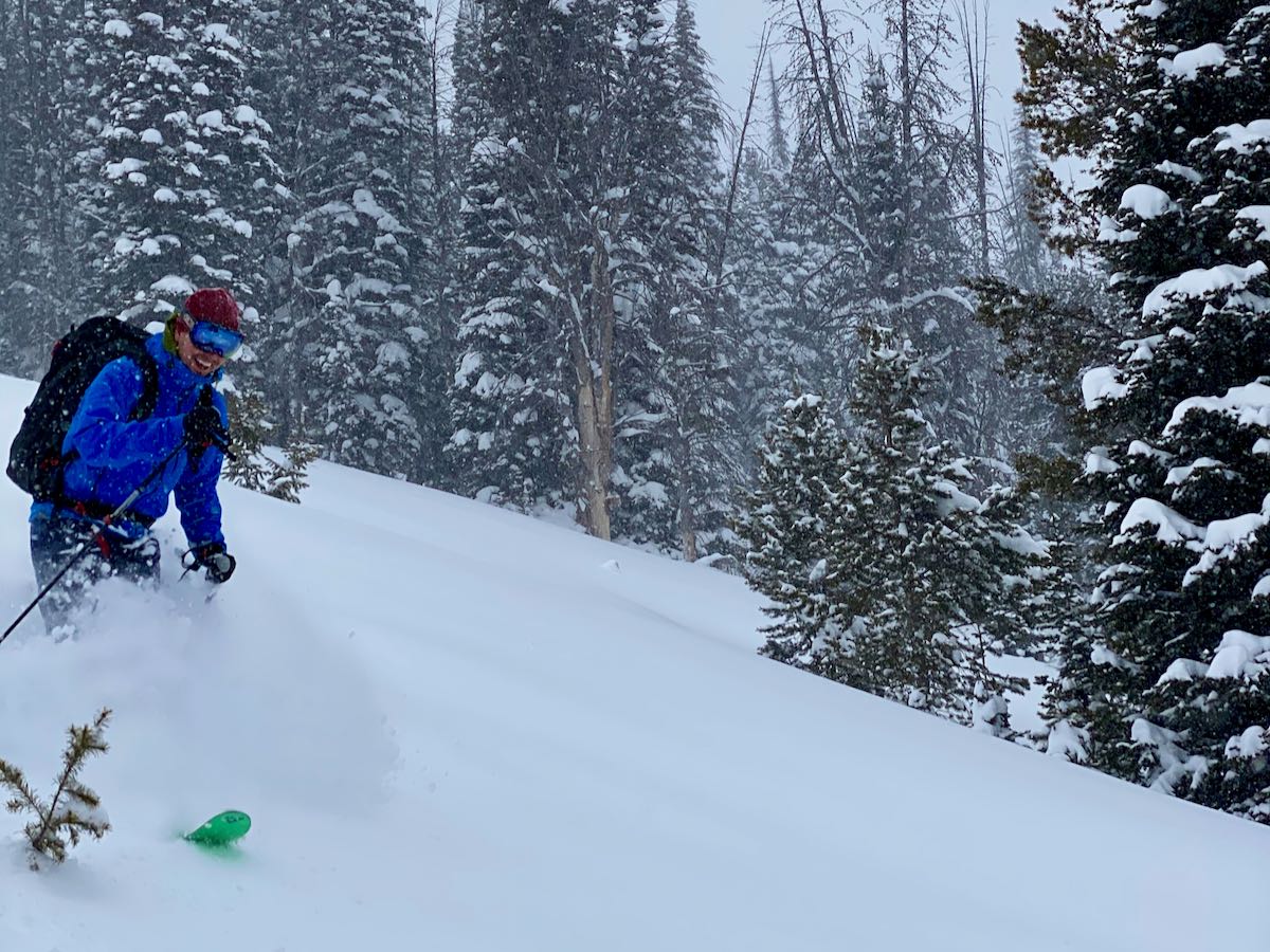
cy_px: 476
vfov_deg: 28.0
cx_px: 635
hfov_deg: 36.8
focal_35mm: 52
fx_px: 1908
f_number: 2
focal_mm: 6
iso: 20
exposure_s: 1/1295
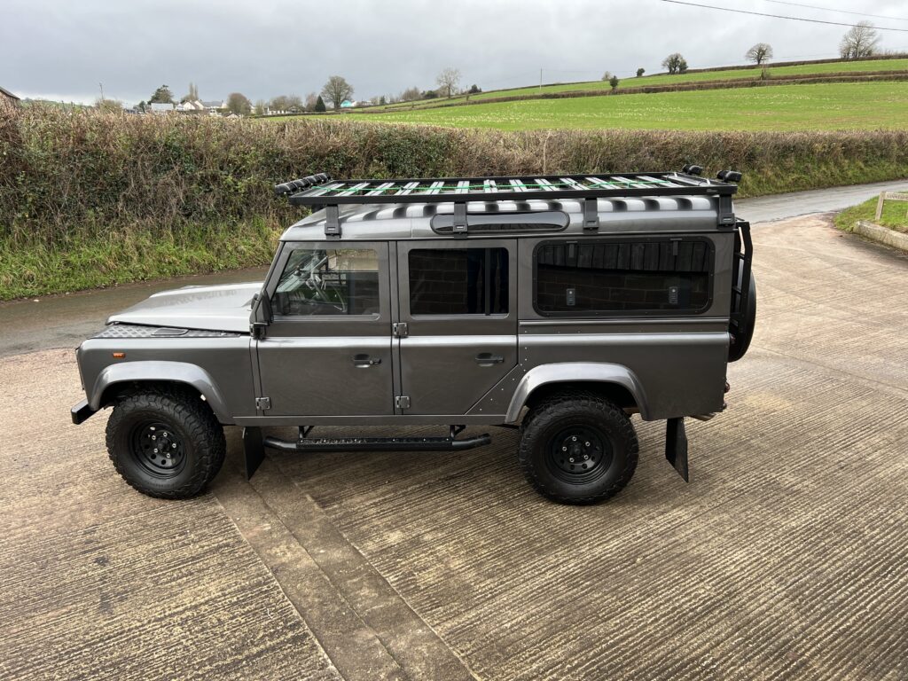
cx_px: 454
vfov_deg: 53.1
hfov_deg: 67.3
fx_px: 682
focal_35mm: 26
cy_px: 340
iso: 32
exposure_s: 1/121
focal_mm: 5.7
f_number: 1.5
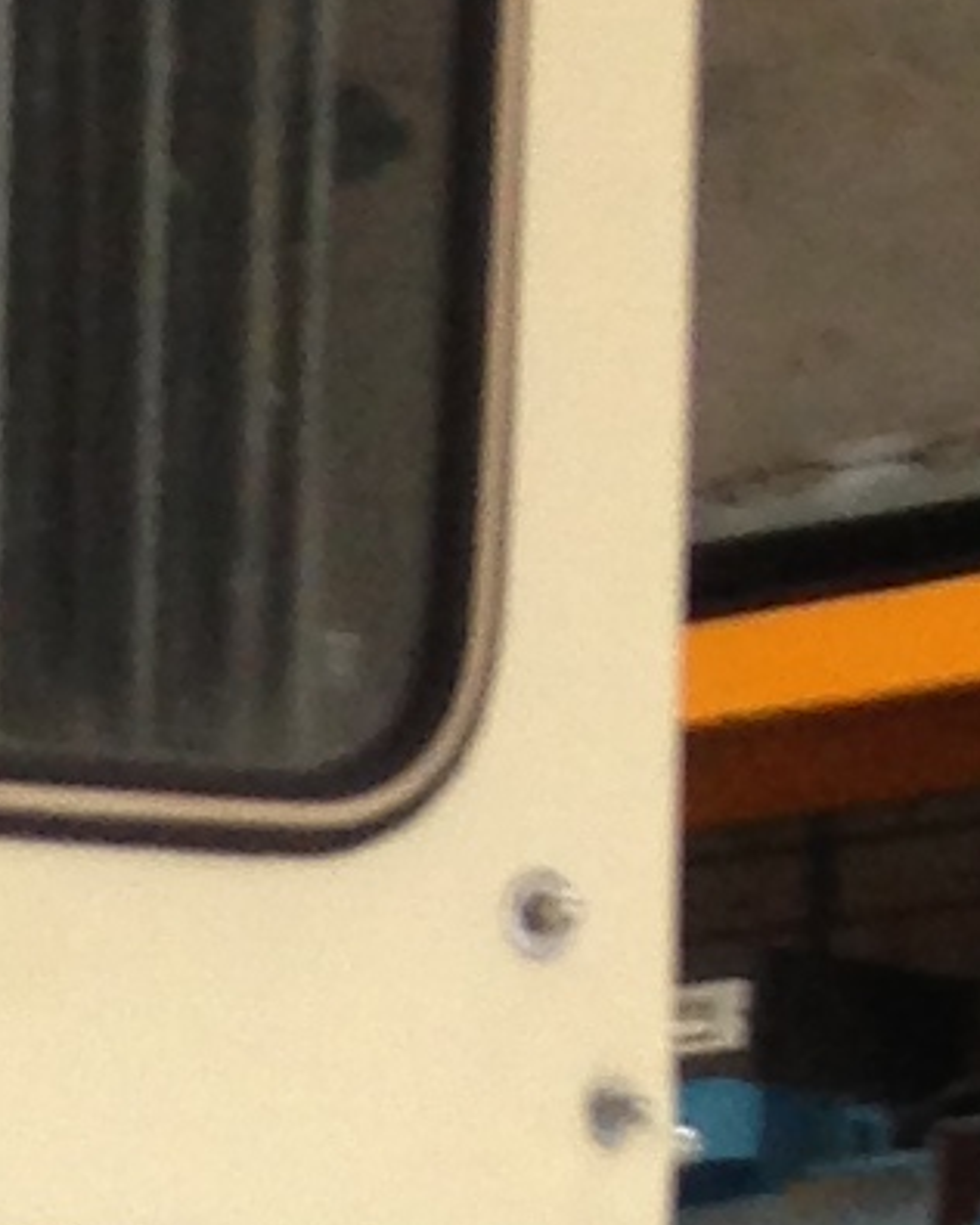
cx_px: -2624
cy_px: 2735
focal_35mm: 266
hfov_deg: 5.3
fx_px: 9644
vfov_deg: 6.9
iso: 80
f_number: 2.4
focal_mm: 4.13
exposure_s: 1/20
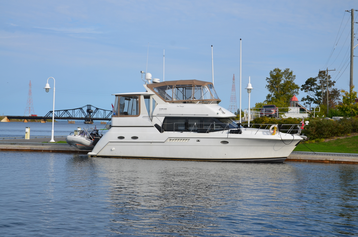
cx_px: 179
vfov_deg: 21.5
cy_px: 118
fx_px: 625
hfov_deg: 32.0
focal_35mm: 63
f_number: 9
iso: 100
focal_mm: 42
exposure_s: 1/320
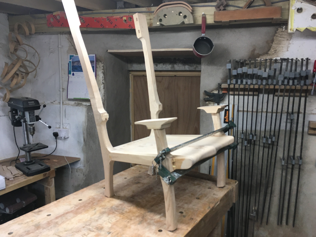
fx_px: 265
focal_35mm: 29
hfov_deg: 61.7
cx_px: 158
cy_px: 118
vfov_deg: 48.2
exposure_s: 1/33
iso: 64
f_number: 2.2
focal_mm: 4.15
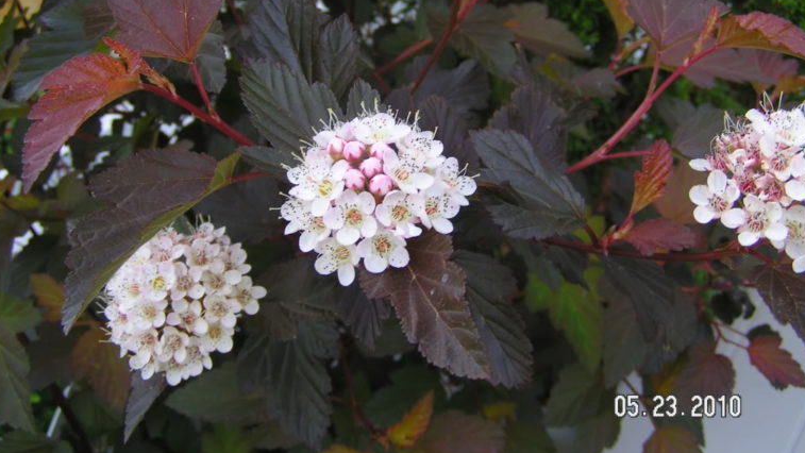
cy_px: 160
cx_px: 401
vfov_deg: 28.2
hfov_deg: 48.4
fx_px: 897
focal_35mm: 42
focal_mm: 5.8
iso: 50
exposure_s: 1/80
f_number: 4
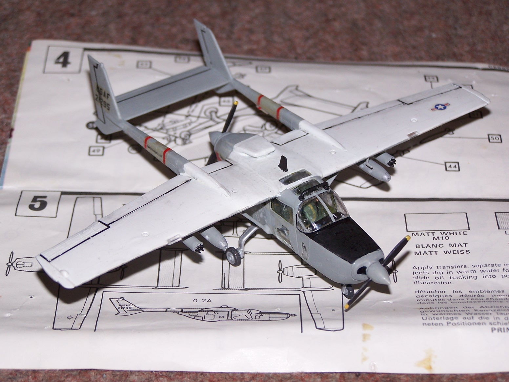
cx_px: 254
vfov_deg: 14.1
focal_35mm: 105
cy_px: 191
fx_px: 1544
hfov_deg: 18.7
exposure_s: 1/90
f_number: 3.2
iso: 80
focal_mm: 17.5
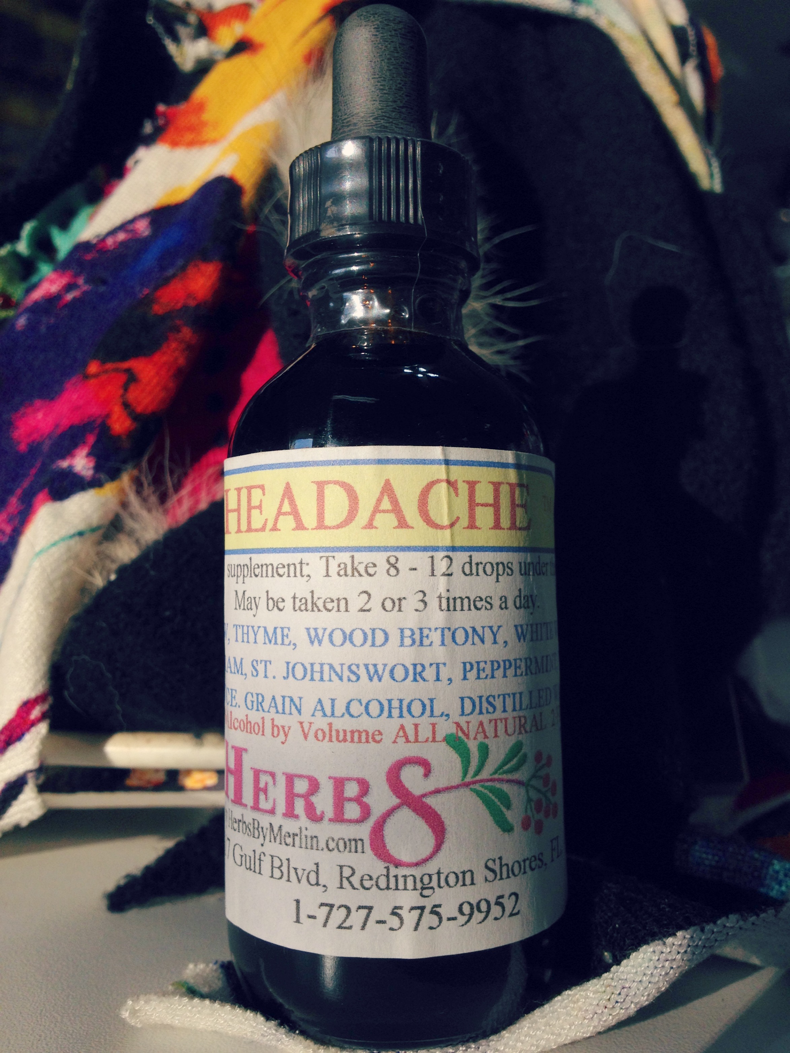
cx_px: 395
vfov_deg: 52.6
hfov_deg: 40.7
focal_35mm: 35
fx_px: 1065
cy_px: 526
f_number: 2.4
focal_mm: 4.28
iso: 50
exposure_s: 1/717
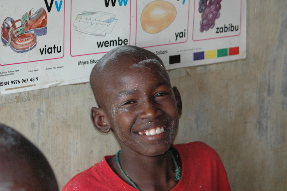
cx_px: 144
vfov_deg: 9.9
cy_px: 96
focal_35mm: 138
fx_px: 1099
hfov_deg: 14.9
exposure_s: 1/60
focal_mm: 92
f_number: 5.6
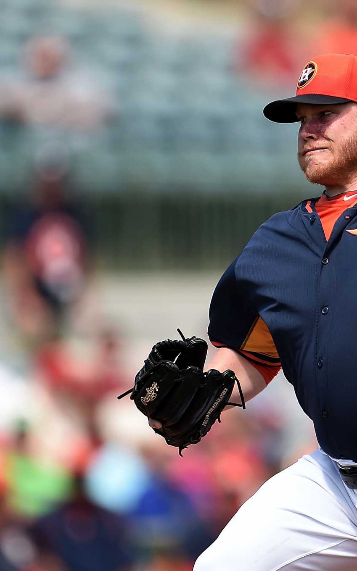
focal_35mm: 614
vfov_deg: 3.4
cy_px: 286
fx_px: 9561
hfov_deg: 2.1
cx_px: 243
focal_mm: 400
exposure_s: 1/3200
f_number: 2.8
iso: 320
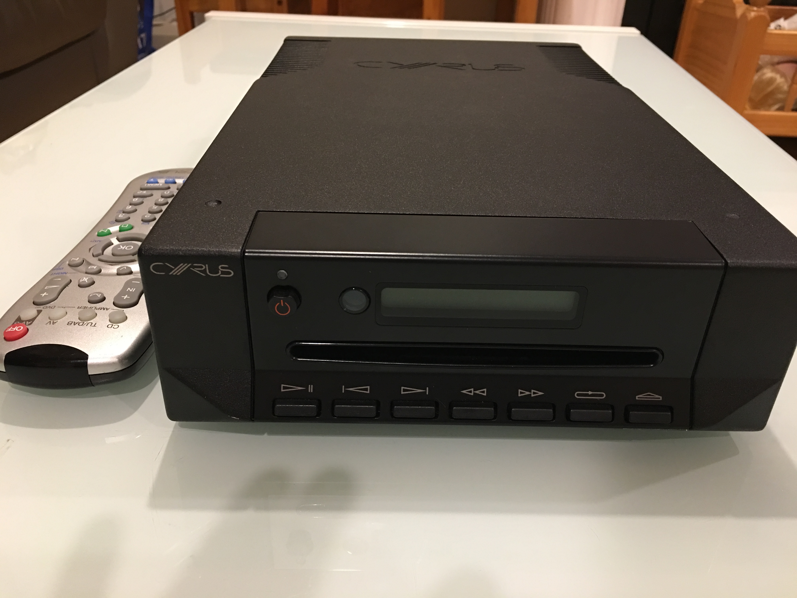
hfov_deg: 61.7
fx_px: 668
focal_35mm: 29
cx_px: 398
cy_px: 299
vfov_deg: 48.2
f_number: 2.2
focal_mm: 4.15
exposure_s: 1/10
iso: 100
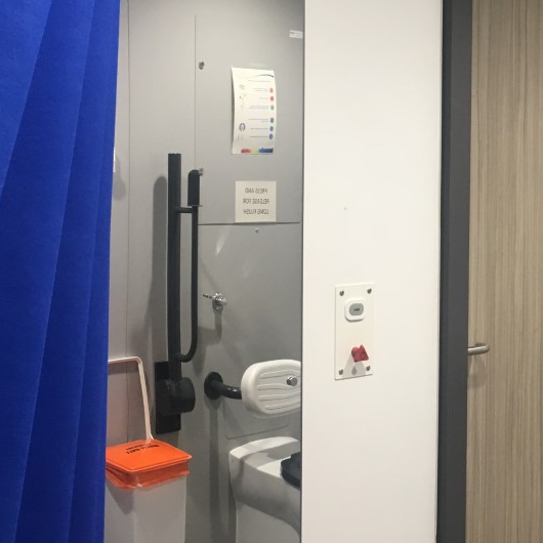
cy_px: 253
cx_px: 414
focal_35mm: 58
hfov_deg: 29.1
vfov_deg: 29.5
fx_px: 1029
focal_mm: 4.15
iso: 40
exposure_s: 1/30
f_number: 2.2
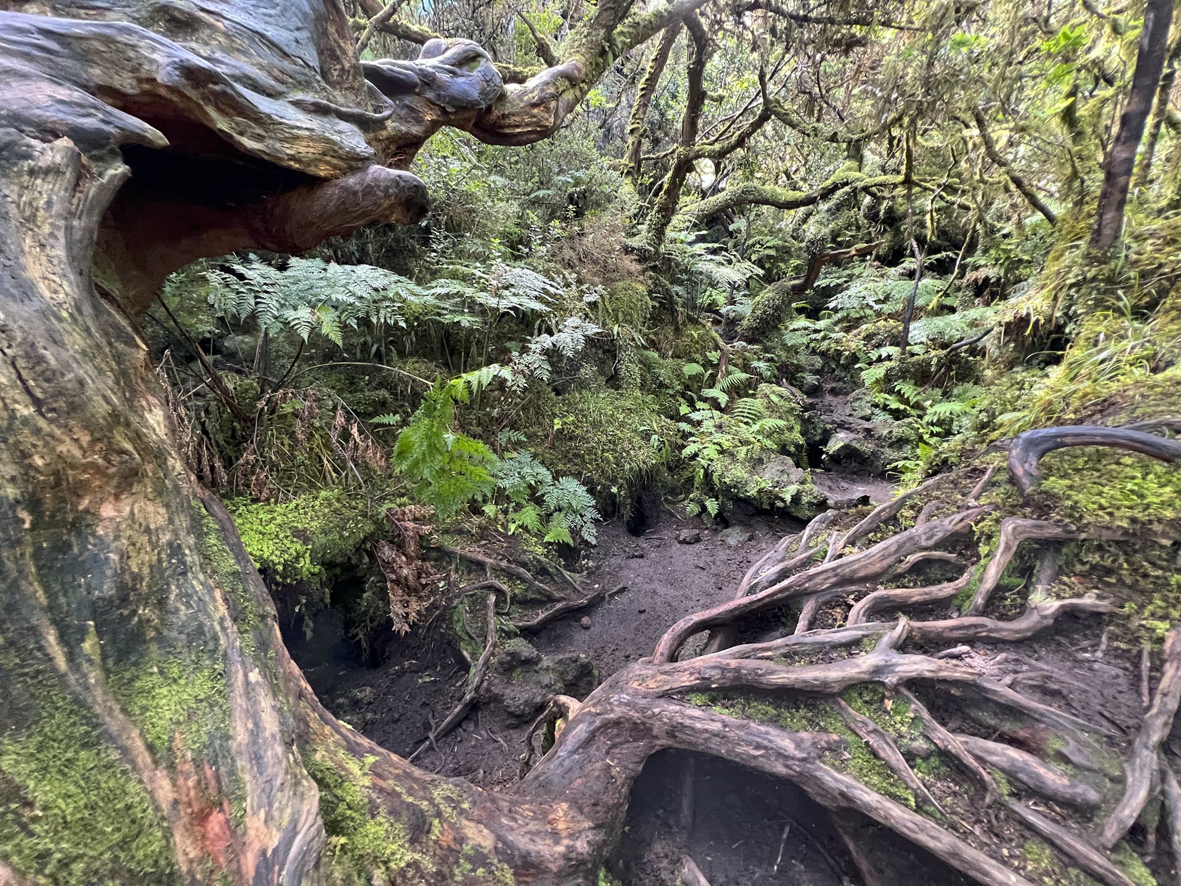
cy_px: 443
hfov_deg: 106.2
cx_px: 590
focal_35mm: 13
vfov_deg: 89.9
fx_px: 444
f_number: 1.8
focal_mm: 1.57
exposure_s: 1/60
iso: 500
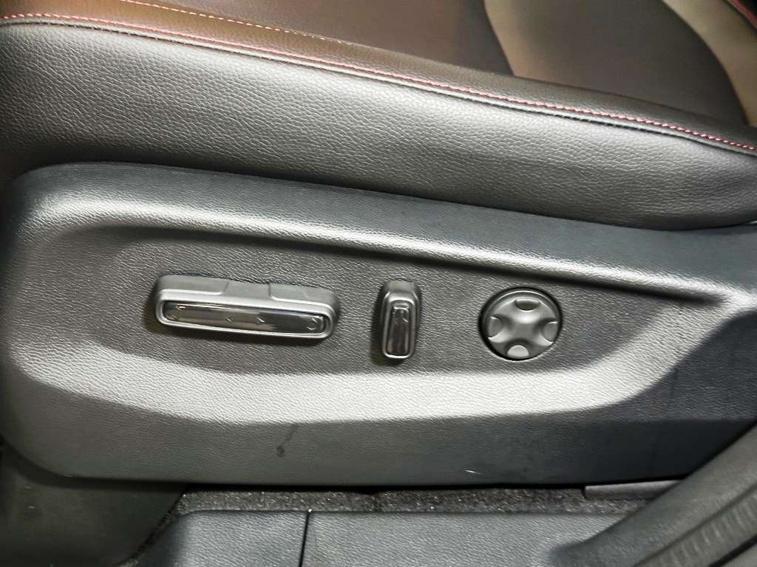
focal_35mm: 48
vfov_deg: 30.3
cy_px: 284
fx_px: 1050
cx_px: 378
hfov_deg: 39.7
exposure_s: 1/24
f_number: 1.78
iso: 640
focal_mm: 6.86
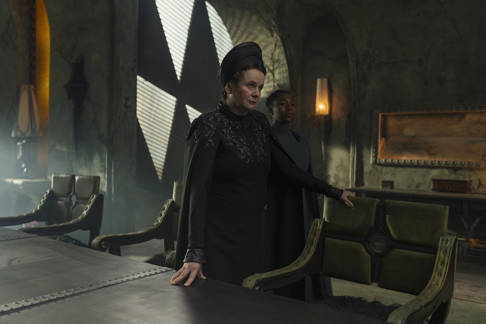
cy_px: 162
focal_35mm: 35
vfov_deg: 37.8
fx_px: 472
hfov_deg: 54.4
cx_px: 243
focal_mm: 35
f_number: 2.8
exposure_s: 1/160
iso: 1000
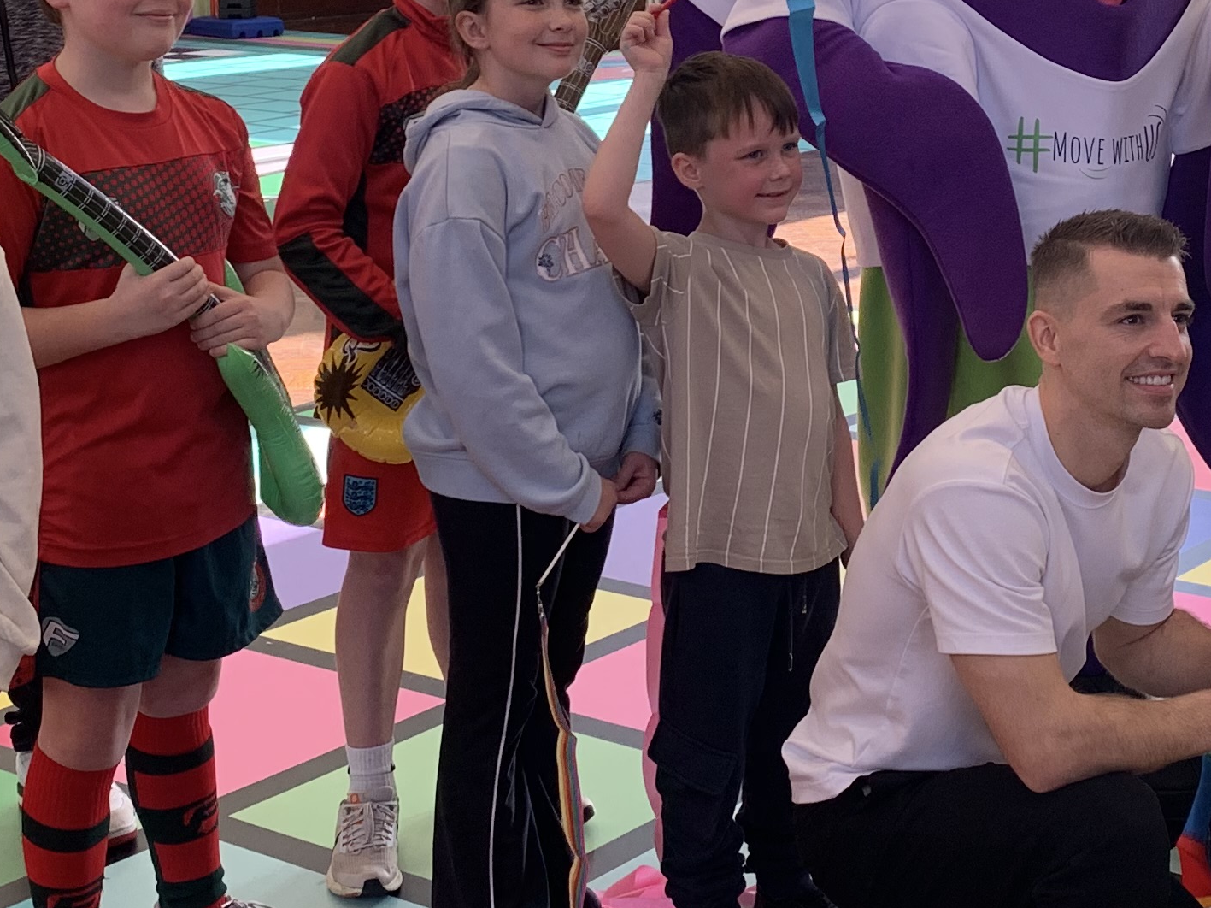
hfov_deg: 26.1
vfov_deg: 19.6
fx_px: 2588
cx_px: 849
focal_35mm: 74
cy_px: 130
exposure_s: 1/121
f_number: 1.8
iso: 40
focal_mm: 4.25
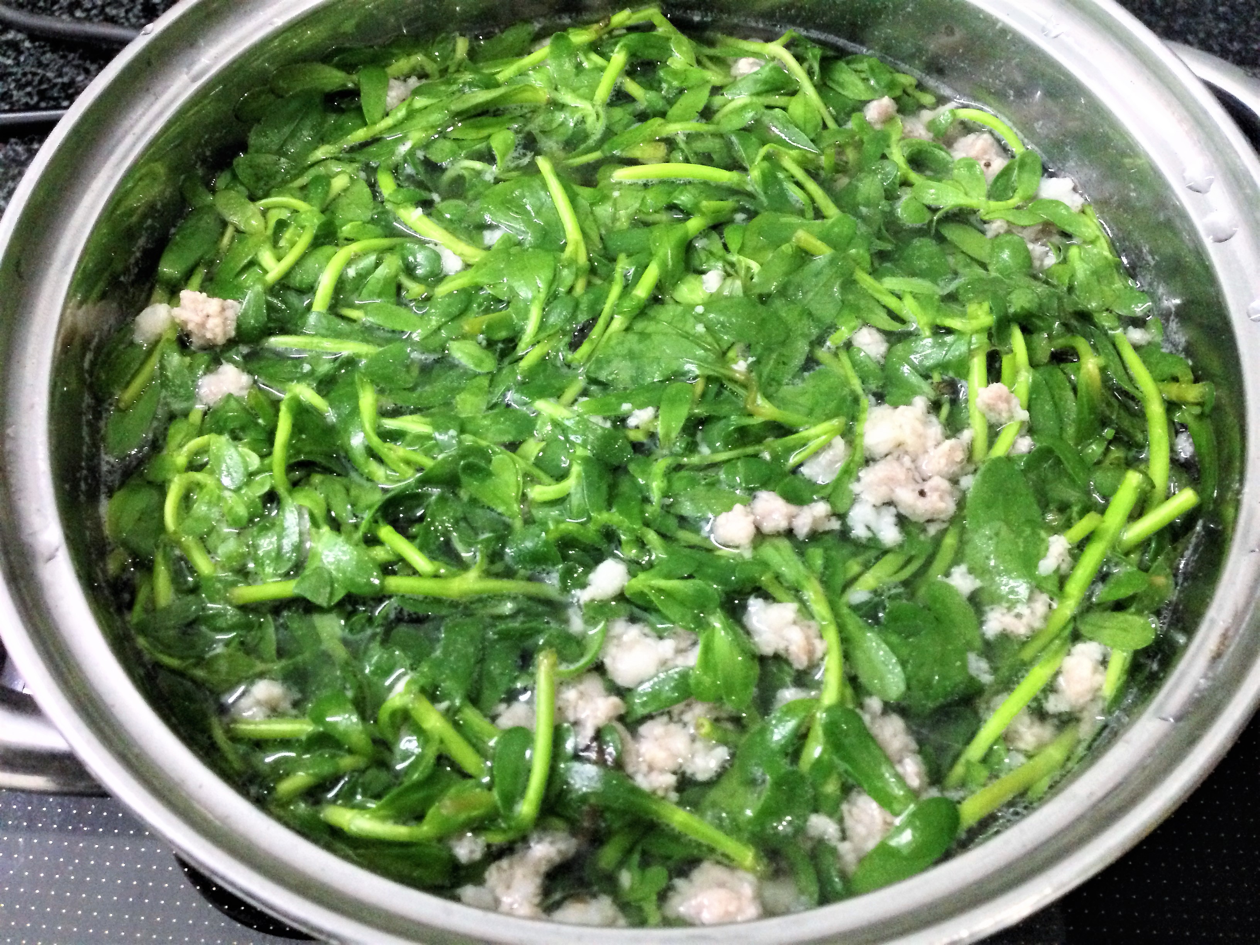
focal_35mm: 33
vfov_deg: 42.9
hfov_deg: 55.4
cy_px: 472
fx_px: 1201
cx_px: 630
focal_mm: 4.12
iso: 500
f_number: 2.4
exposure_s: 1/15
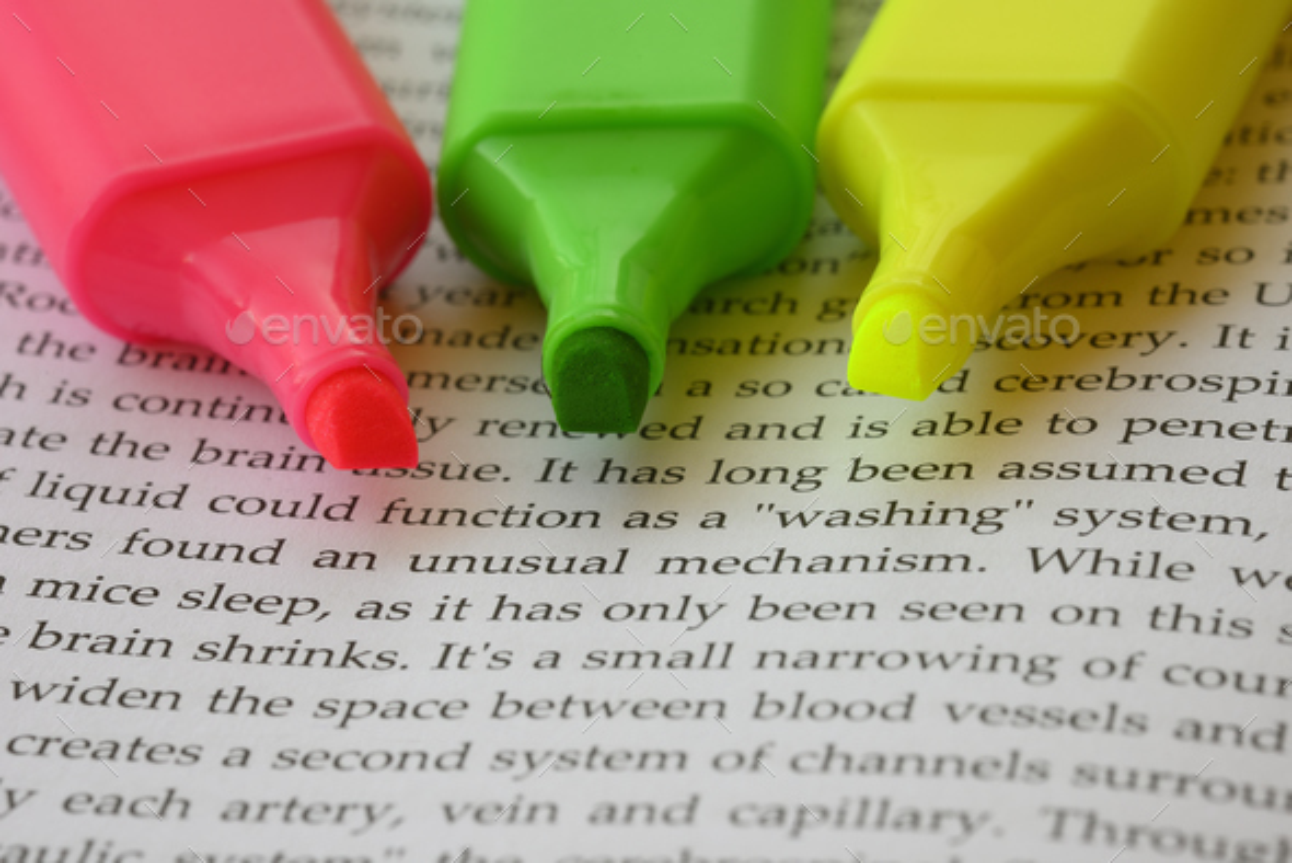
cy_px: 432
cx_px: 646
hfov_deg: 11.4
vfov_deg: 7.6
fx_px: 6463
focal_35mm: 180
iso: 100
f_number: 16
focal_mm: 180
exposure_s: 1/6
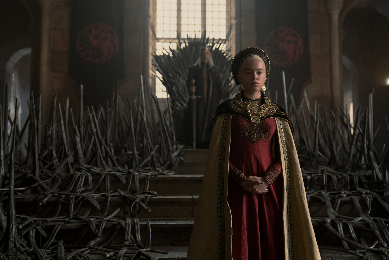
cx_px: 194
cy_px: 130
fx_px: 411
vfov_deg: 35.0
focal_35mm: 38
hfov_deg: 50.7
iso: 2500
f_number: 2.8
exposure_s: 1/125
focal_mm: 38
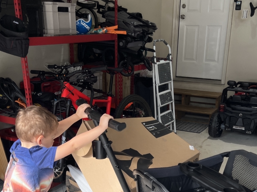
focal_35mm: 47
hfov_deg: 40.4
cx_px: 130
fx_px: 349
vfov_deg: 29.8
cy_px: 167
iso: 50
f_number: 1.5
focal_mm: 5.7
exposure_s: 1/387
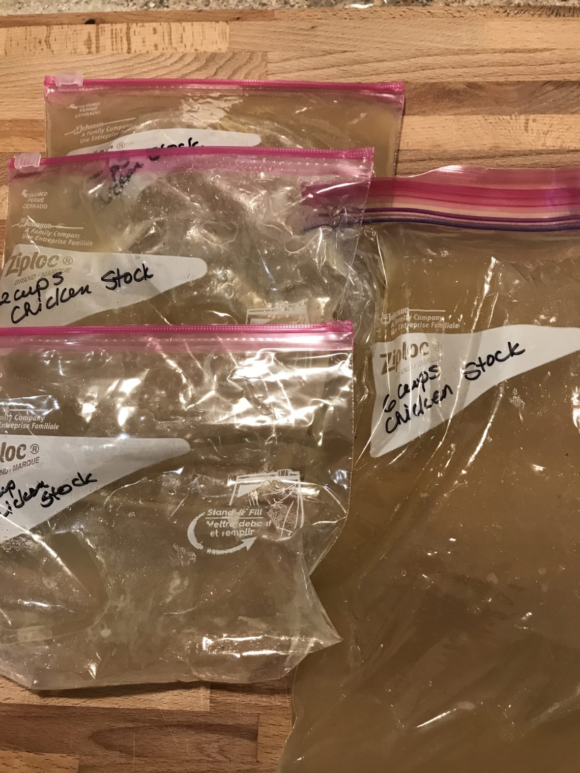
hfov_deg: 49.7
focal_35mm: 28
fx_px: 626
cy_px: 386
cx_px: 290
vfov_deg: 63.4
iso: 40
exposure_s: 1/17
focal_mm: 3.99
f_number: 1.8
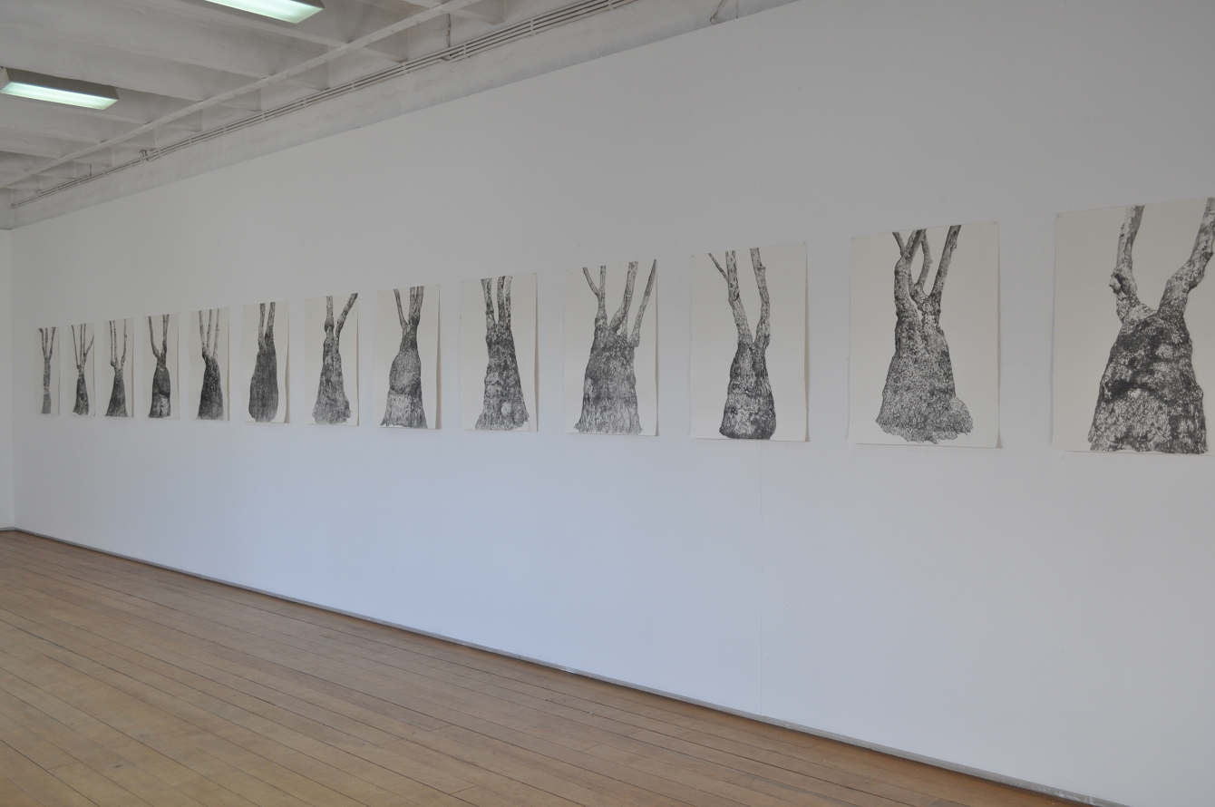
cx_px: 608
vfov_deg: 39.9
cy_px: 404
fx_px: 1112
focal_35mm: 33
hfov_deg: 57.3
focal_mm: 22
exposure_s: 1/100
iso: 400
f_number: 5
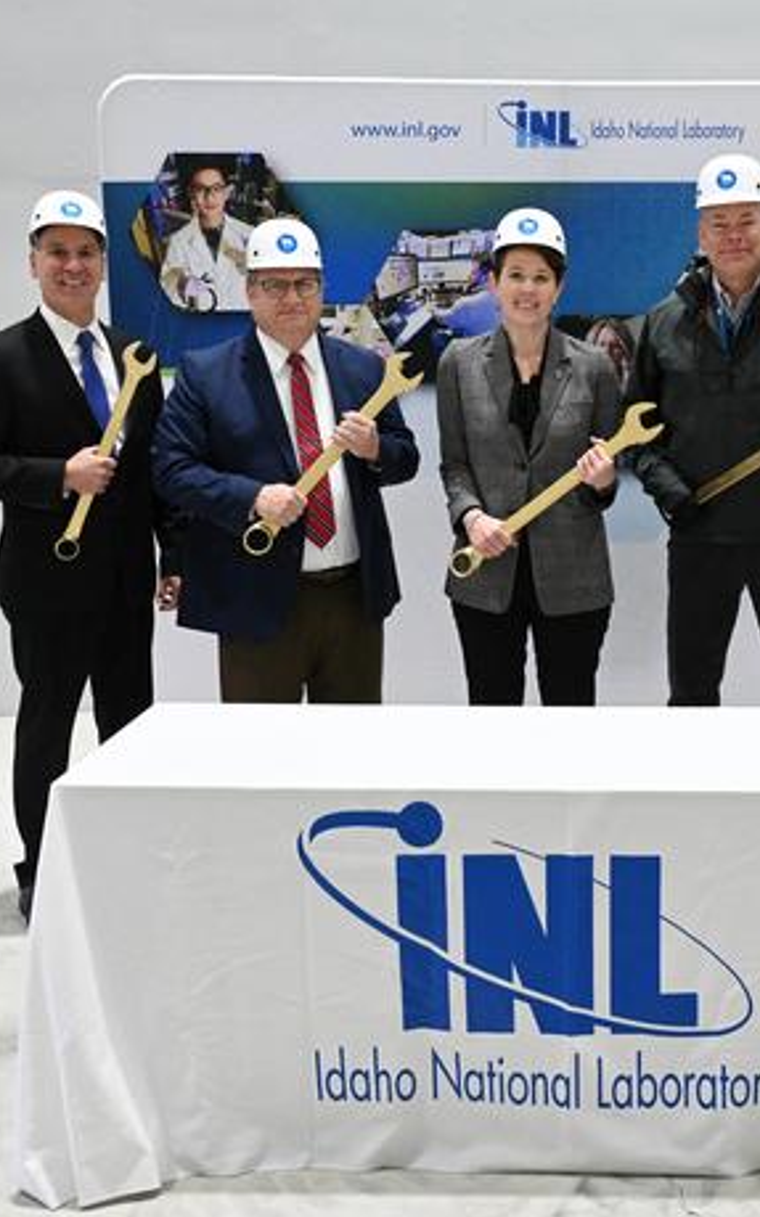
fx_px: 1519
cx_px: 588
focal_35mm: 46
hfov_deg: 27.6
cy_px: 615
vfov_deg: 43.7
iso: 6400
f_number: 5.6
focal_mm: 29.5
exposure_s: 1/125
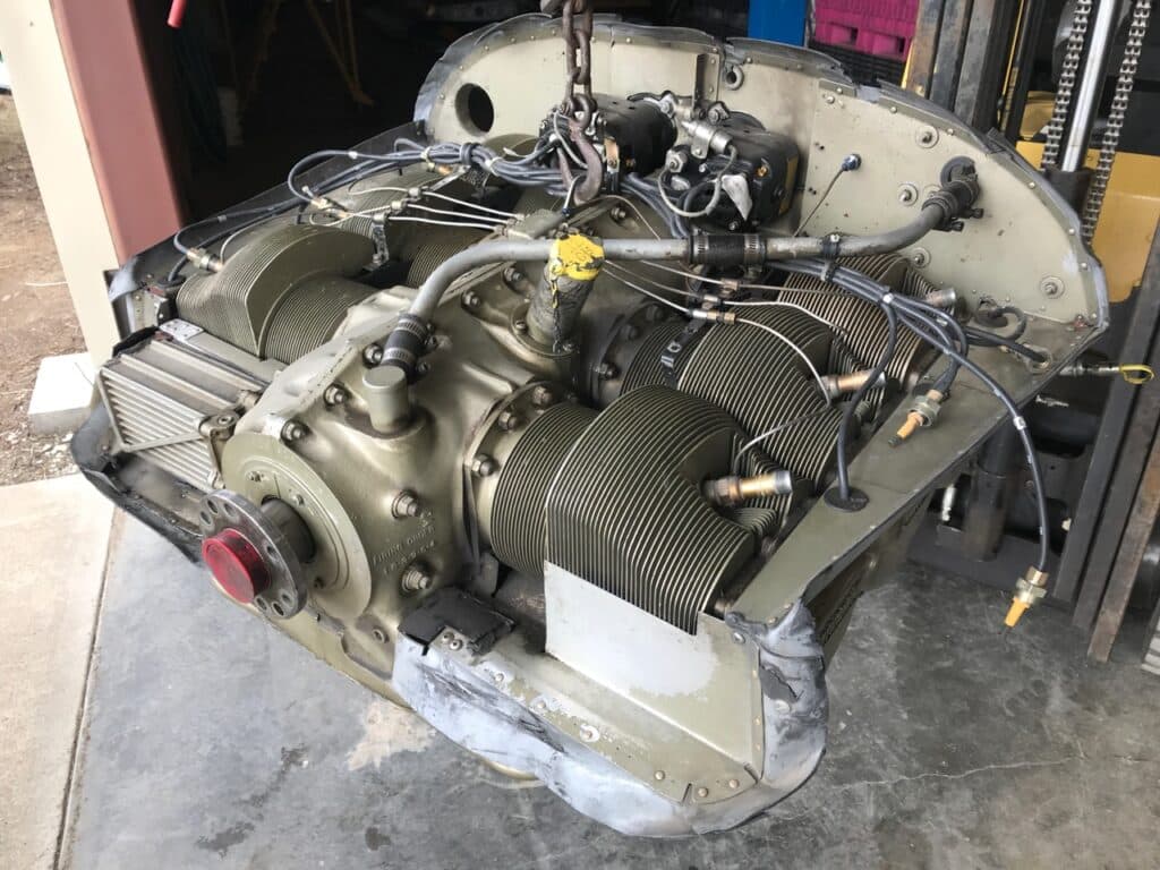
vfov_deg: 49.7
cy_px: 435
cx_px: 580
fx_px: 938
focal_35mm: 28
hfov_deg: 63.4
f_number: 1.8
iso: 20
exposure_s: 1/176
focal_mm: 3.99
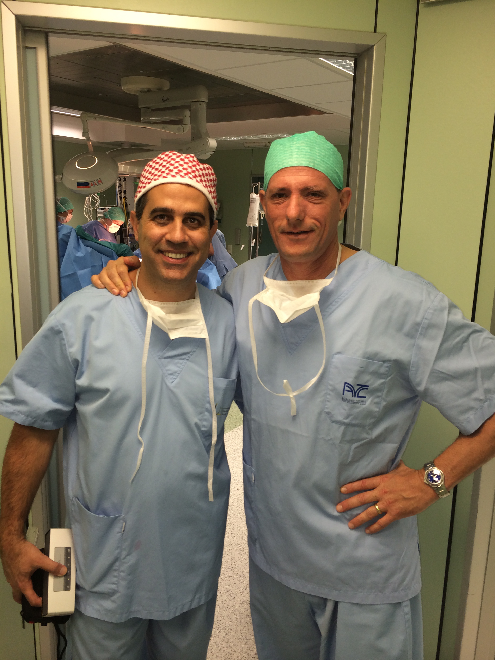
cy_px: 330
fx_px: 572
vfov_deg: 60.0
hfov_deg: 46.8
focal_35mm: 30
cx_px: 248
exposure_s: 1/33
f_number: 2.2
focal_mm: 4.12
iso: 32
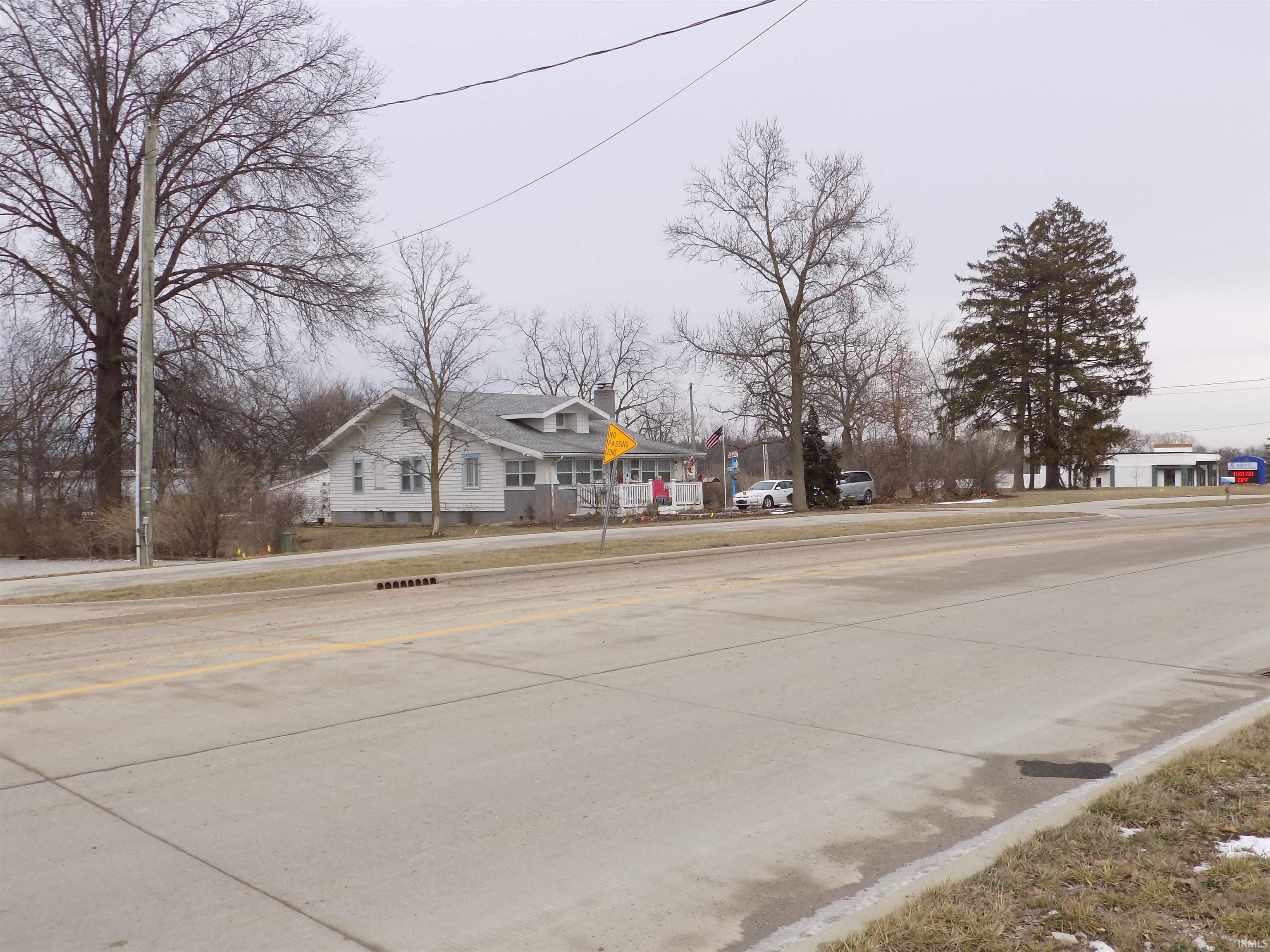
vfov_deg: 46.8
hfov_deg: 60.0
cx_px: 635
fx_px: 1101
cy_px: 476
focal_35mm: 30
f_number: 3.3
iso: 80
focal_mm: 5.3
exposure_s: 1/250
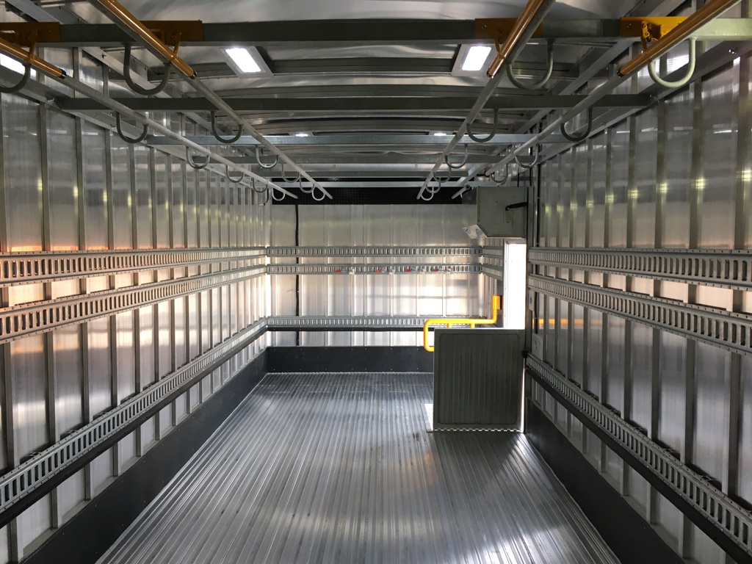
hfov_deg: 61.7
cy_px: 282
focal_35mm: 29
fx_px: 630
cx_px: 376
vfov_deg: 48.2
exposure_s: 1/30
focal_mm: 4.15
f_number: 2.2
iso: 25
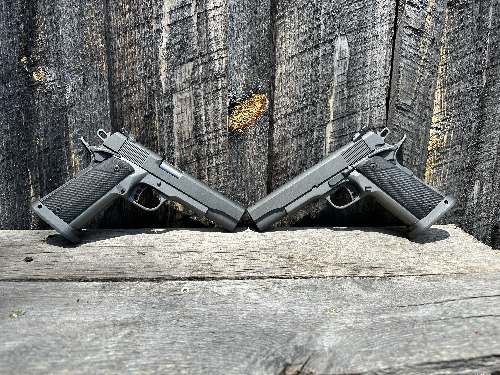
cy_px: 188
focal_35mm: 24
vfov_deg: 56.8
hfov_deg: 71.6
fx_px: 347
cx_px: 250
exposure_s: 1/3155
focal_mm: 6.86
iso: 80
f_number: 1.78
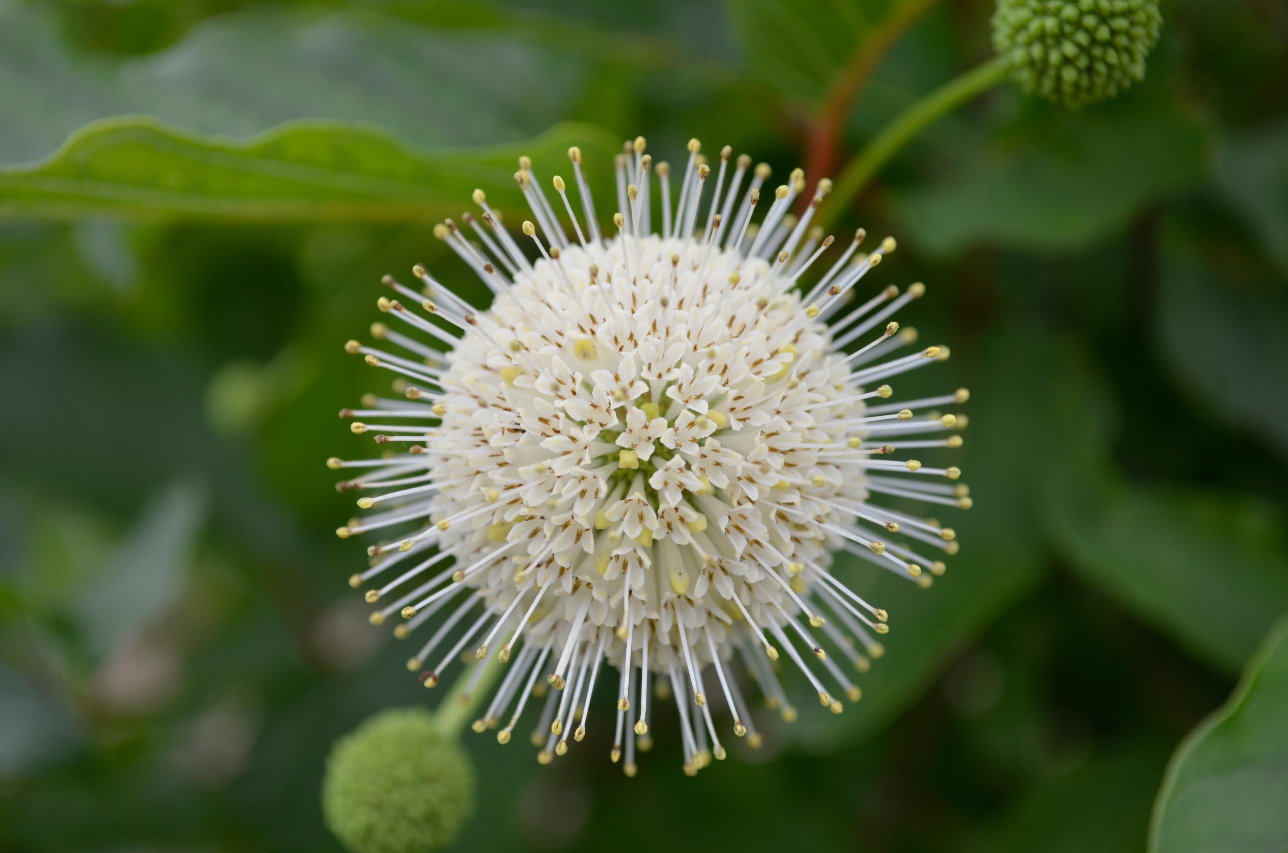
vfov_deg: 22.5
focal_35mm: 60
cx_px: 644
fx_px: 2142
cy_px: 426
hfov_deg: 33.5
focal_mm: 40
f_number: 6.3
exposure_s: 1/160
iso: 200
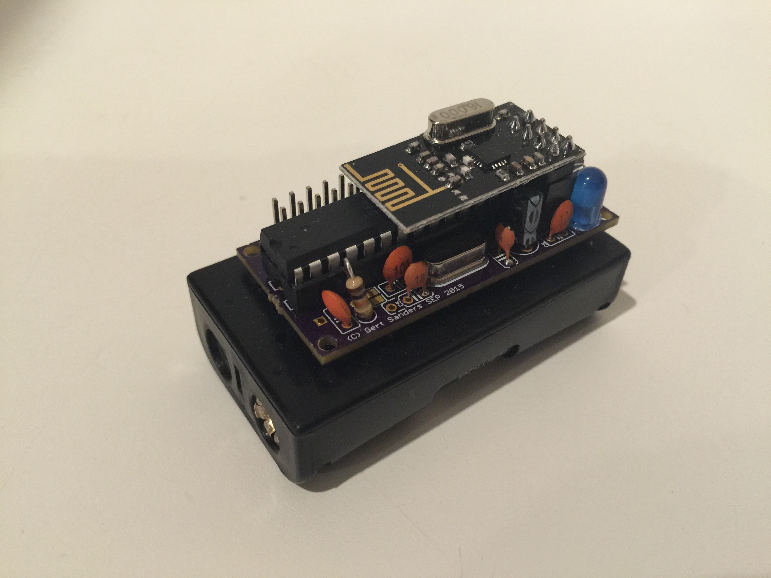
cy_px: 289
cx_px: 386
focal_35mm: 29
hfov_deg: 61.7
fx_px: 646
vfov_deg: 48.2
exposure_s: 1/10
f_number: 2.2
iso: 100
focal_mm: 4.15
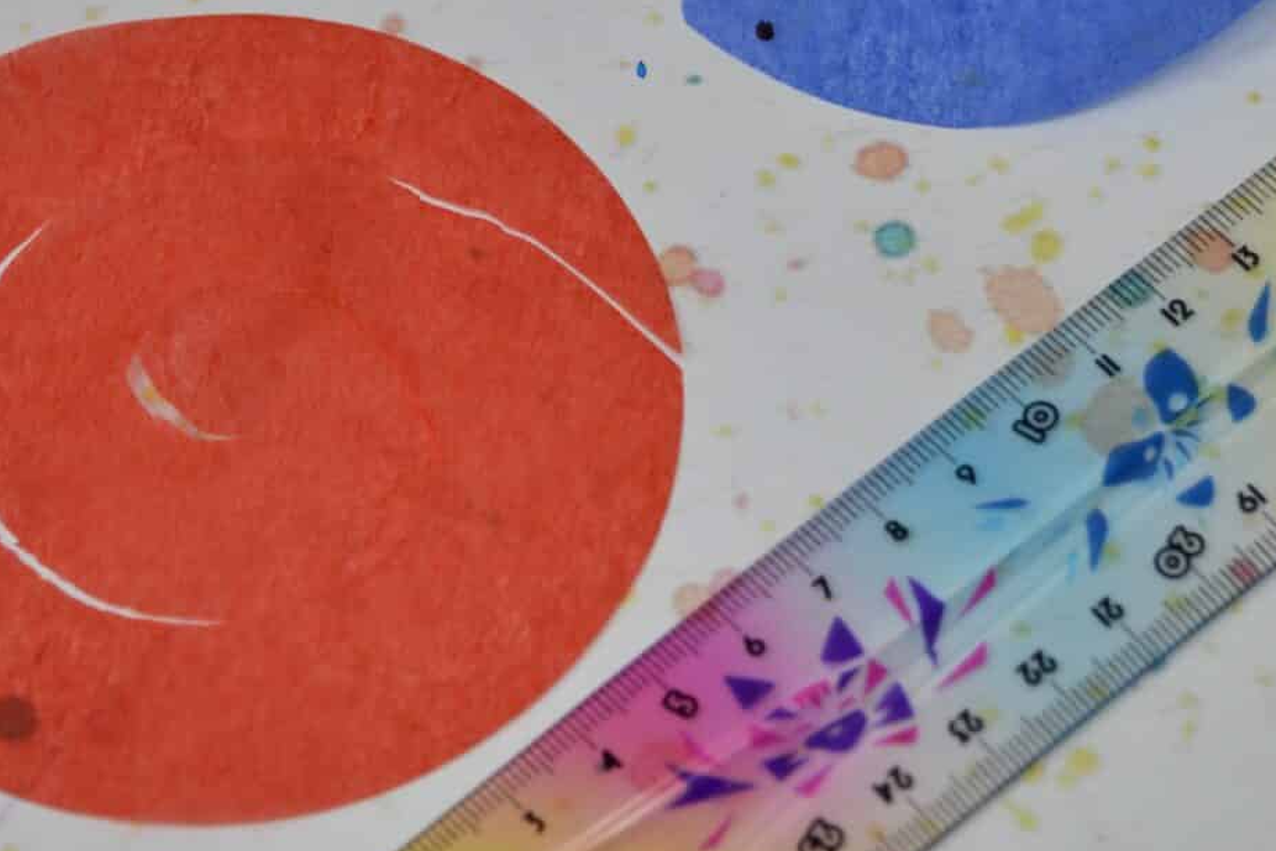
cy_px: 80
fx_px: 9888
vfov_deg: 4.9
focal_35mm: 279
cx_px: 753
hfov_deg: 7.4
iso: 400
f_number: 5.6
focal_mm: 125
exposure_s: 1/250
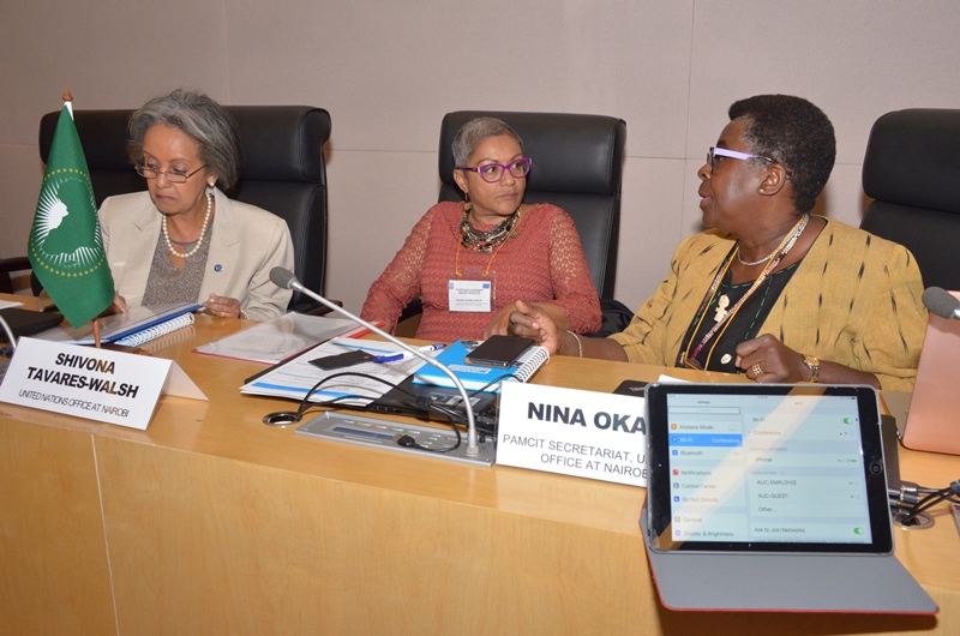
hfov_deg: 62.0
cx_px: 480
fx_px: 798
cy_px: 318
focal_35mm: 30
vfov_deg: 43.4
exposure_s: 1/125
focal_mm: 20
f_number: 8
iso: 1600
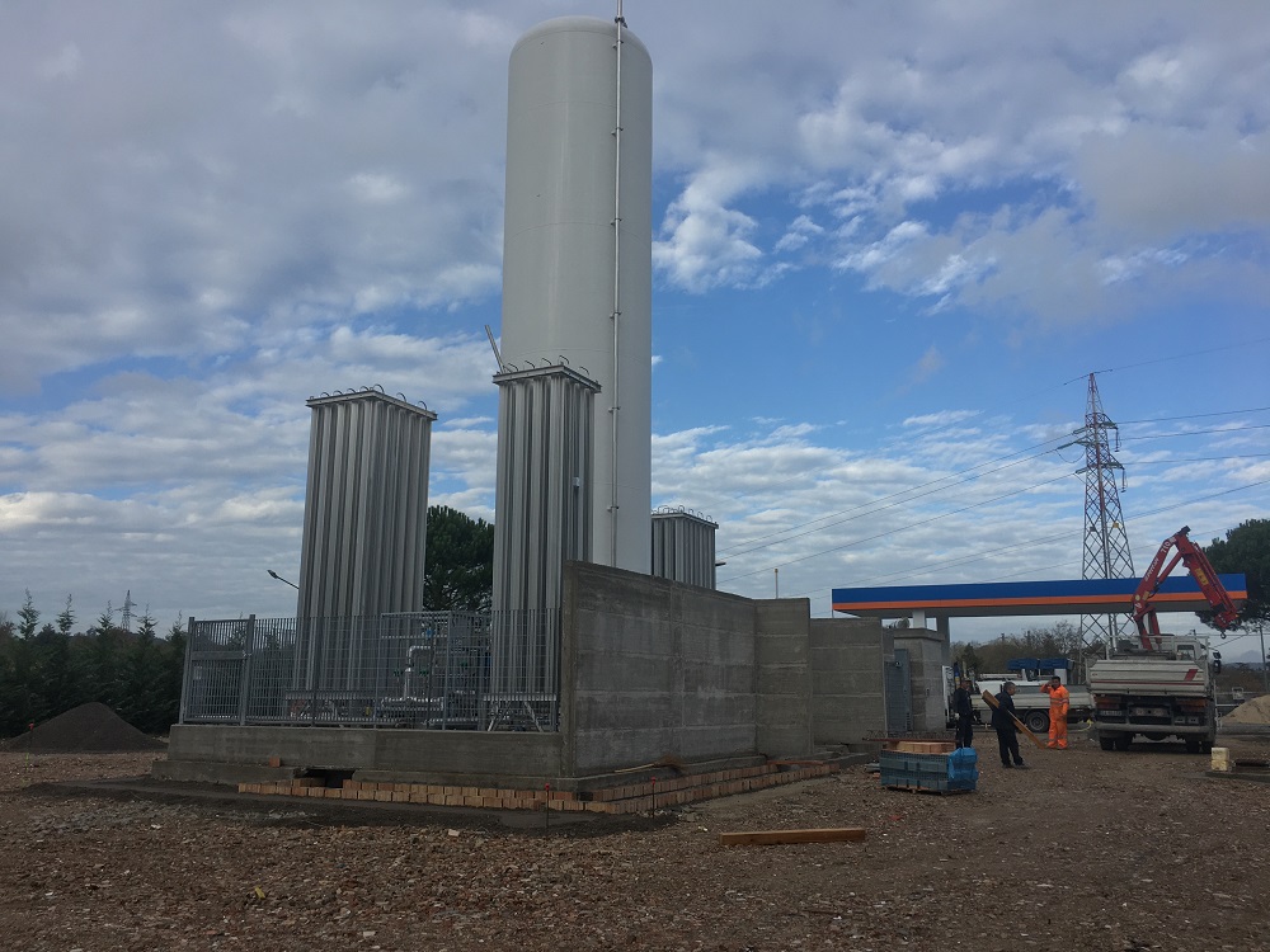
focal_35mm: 29
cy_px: 476
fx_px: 1064
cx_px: 635
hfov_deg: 61.7
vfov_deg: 48.2
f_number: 2.2
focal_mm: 4.15
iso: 25
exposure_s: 1/884
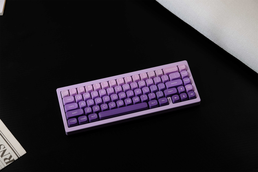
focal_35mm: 76
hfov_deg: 26.7
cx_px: 129
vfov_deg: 17.9
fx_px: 545
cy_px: 86
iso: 400
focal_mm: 50.5
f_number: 7.1
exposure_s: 1/60
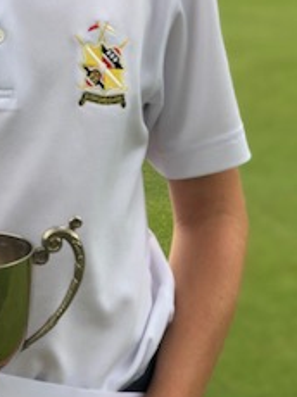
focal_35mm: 145
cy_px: -76
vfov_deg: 13.3
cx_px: -107
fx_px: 1662
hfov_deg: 10.0
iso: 25
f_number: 2.4
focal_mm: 6
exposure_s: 1/120
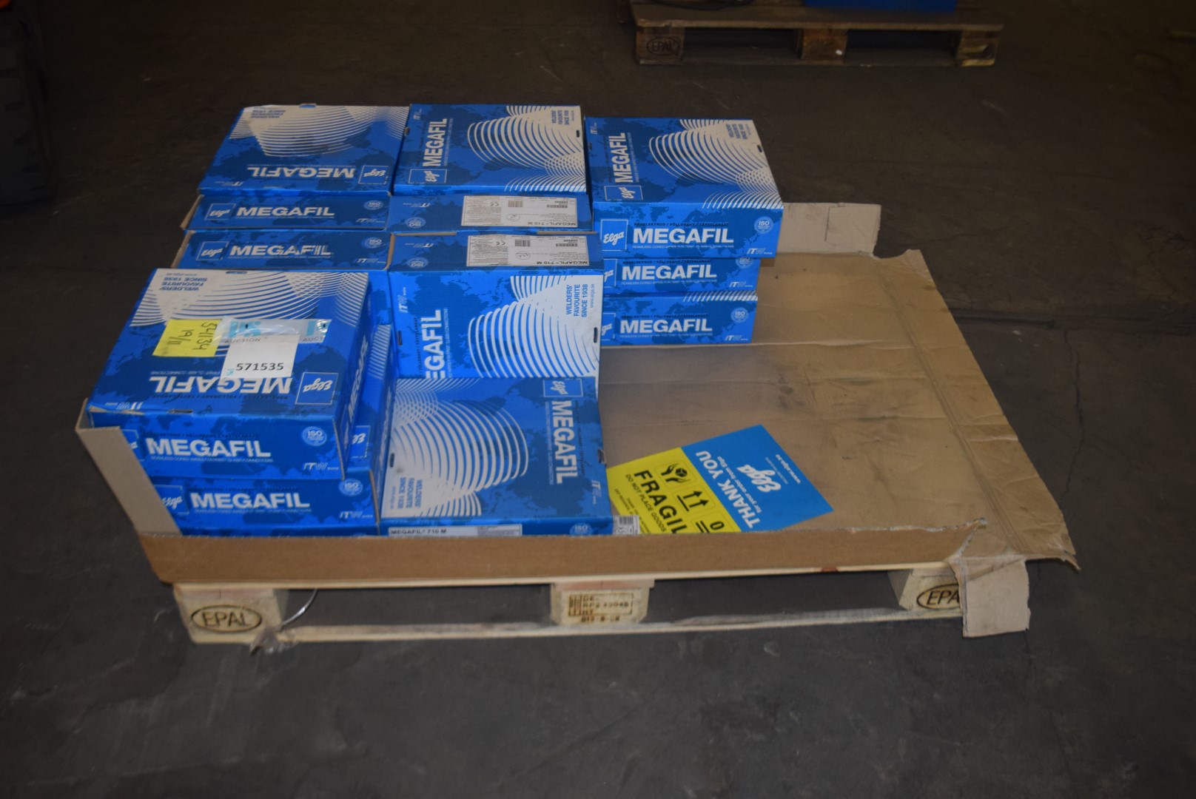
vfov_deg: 40.0
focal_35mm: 33
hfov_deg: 57.2
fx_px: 1097
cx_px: 598
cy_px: 400
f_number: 4.5
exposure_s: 1/80
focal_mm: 22
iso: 800
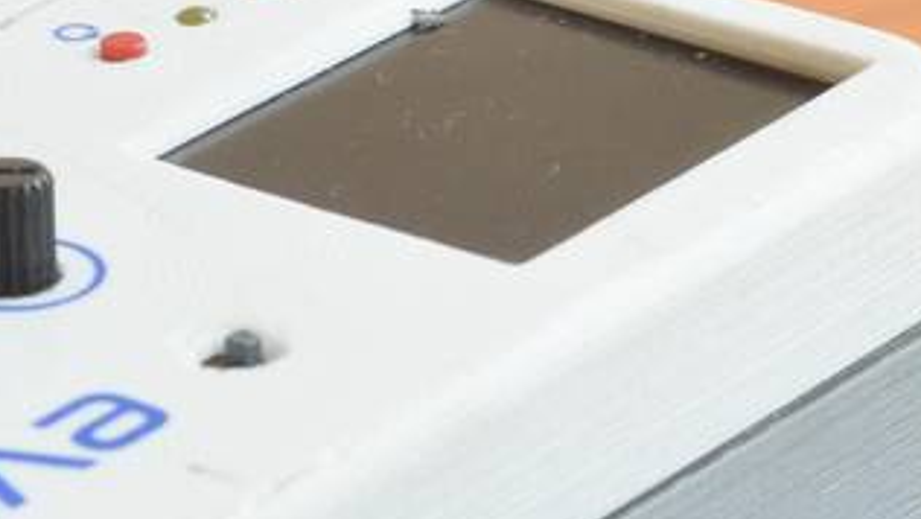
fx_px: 6914
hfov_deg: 7.5
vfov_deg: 4.3
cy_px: 971
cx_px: -495
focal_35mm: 283
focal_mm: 38
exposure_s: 1/50
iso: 1250
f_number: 9
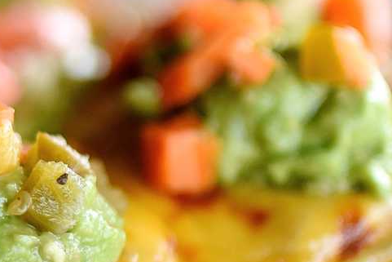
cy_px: 81
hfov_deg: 12.7
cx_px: -272
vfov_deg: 9.2
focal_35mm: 149
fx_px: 1623
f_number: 2
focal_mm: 35
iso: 1600
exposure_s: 1/1250
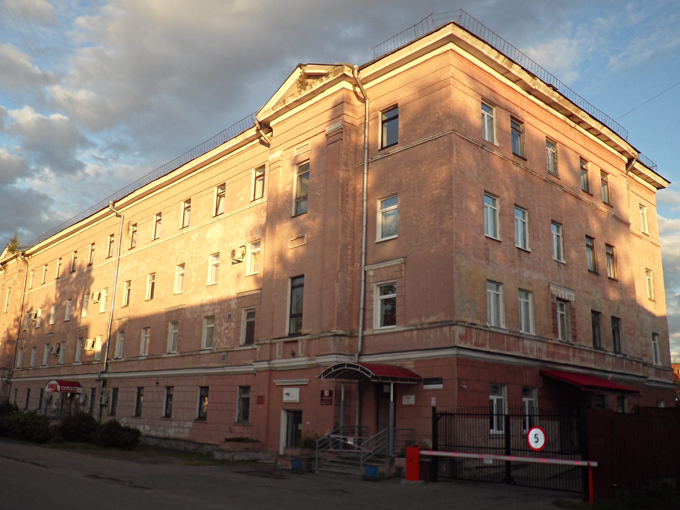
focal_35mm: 31
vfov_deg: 45.4
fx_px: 609
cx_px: 332
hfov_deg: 58.3
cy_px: 263
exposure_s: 1/750
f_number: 2.7
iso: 200
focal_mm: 5.5
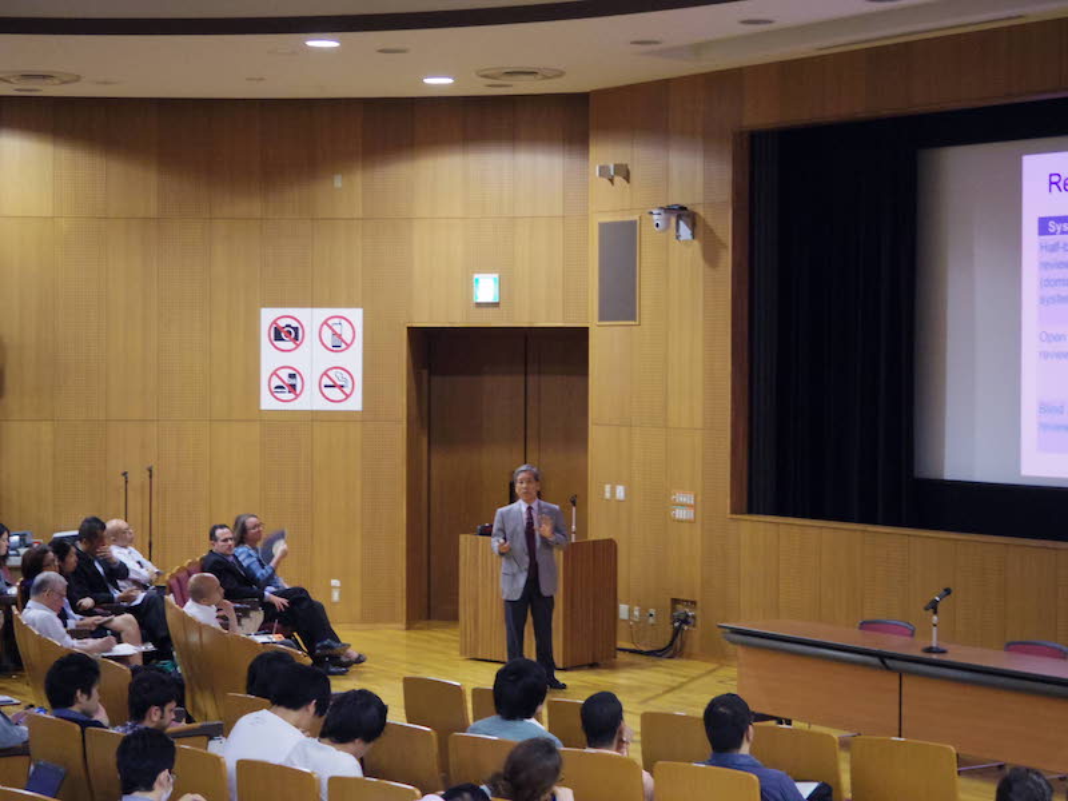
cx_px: 534
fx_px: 2129
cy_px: 400
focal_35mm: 69
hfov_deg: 28.2
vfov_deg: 21.3
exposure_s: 1/15
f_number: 2.8
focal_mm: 15
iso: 1600
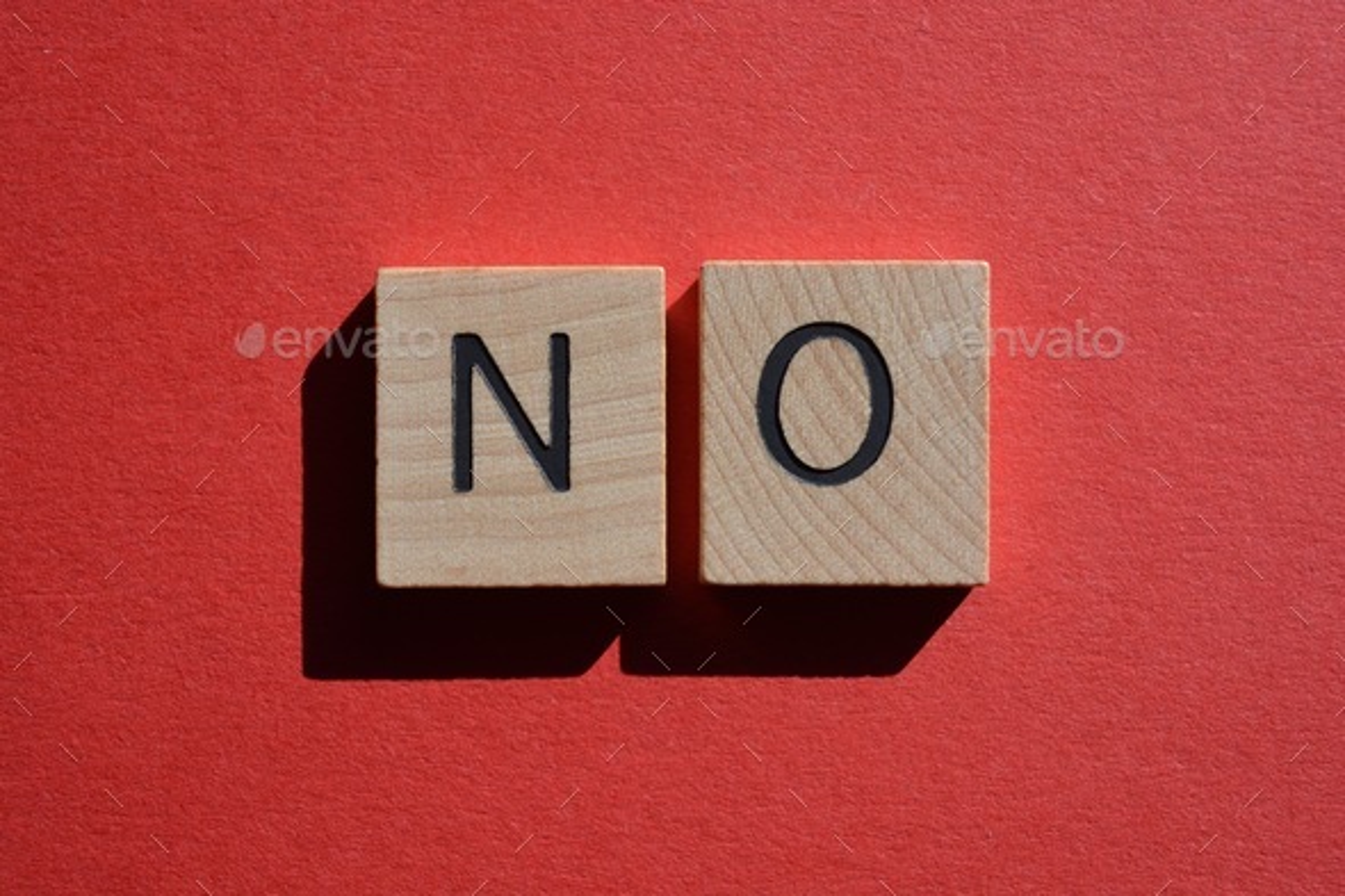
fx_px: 2241
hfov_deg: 33.4
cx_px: 672
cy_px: 448
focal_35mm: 60
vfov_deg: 22.6
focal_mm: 40
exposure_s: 1/1600
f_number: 6.3
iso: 400
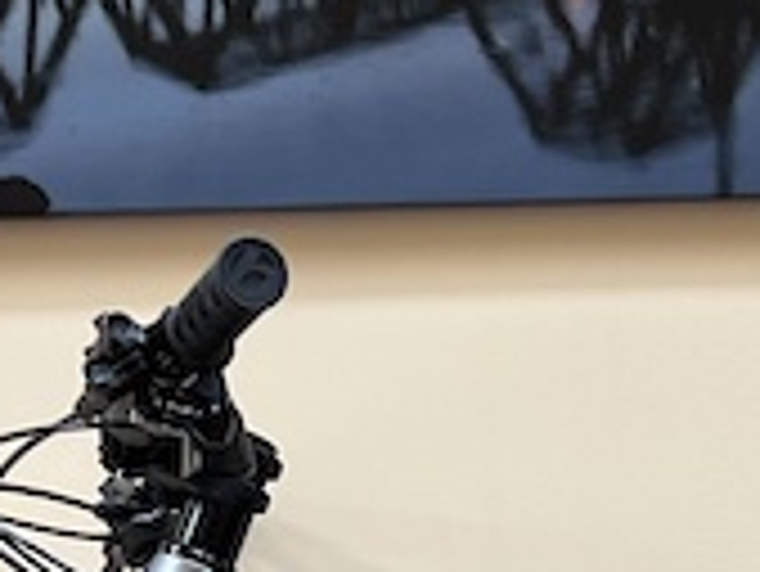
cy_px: 1239
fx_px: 2702
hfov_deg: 15.8
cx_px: 657
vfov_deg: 10.8
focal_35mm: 123
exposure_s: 1/120
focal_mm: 5.7
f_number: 1.5
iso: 80
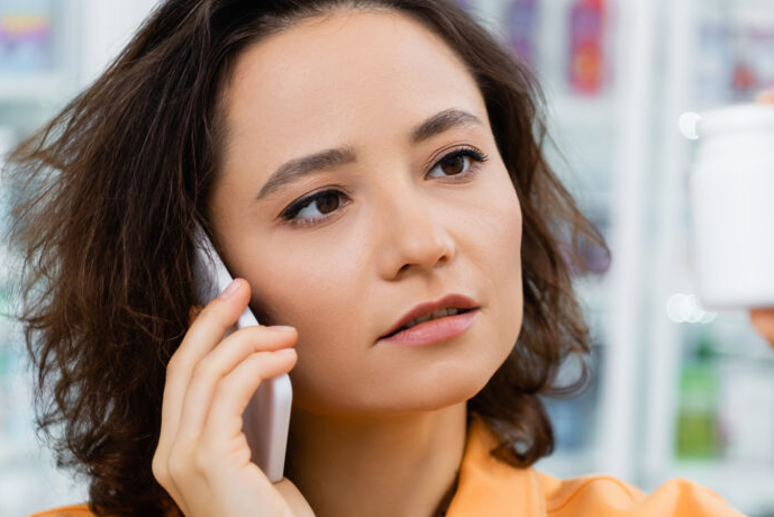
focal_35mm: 104
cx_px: 437
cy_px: 312
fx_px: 2237
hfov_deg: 19.6
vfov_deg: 13.2
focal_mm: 70
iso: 100
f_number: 3.2
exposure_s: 1/160
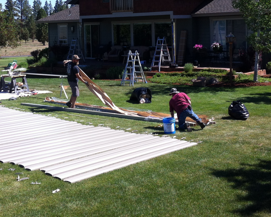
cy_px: 48
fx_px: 505
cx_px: 117
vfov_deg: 23.9
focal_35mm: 63
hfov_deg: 30.0
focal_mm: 3.85
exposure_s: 1/862
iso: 80
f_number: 2.8
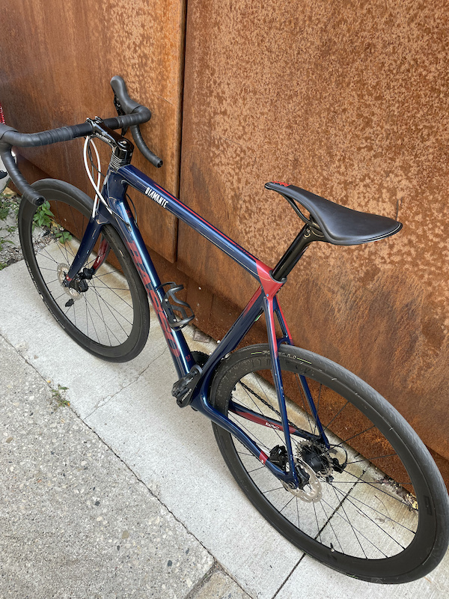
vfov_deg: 67.3
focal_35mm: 26
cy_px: 300
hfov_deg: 53.1
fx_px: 450
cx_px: 224
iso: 32
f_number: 1.6
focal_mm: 4.2
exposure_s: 1/121
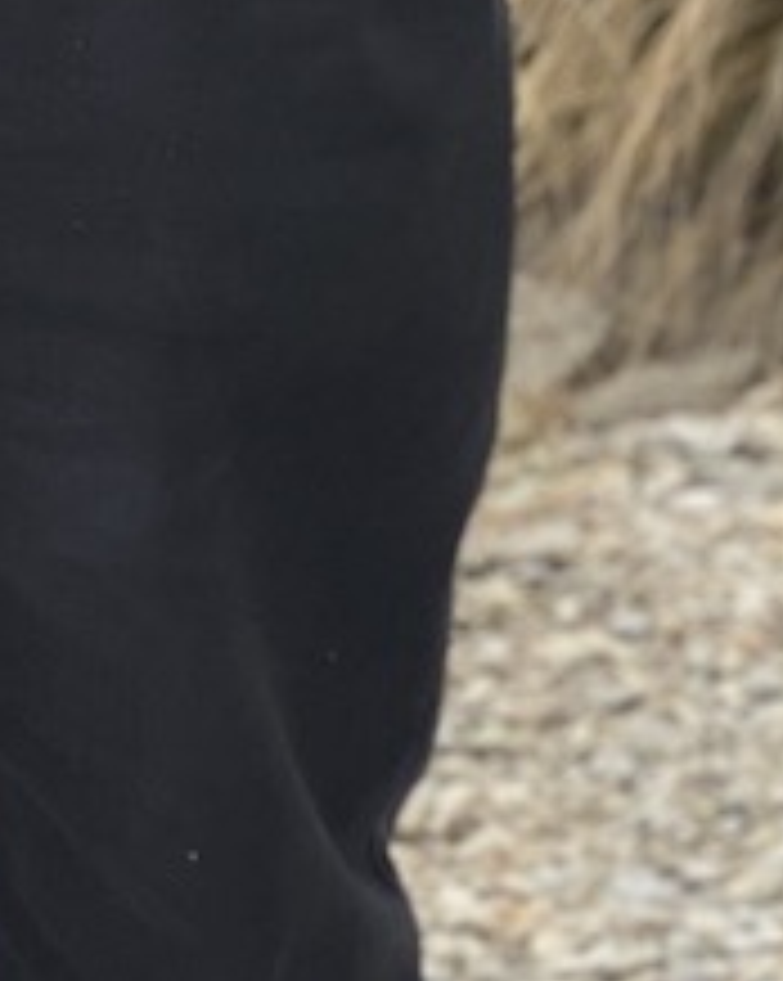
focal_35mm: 310
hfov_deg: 5.0
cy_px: -400
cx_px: -34
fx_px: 8992
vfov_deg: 6.2
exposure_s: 1/122
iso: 32
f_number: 2
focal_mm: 6
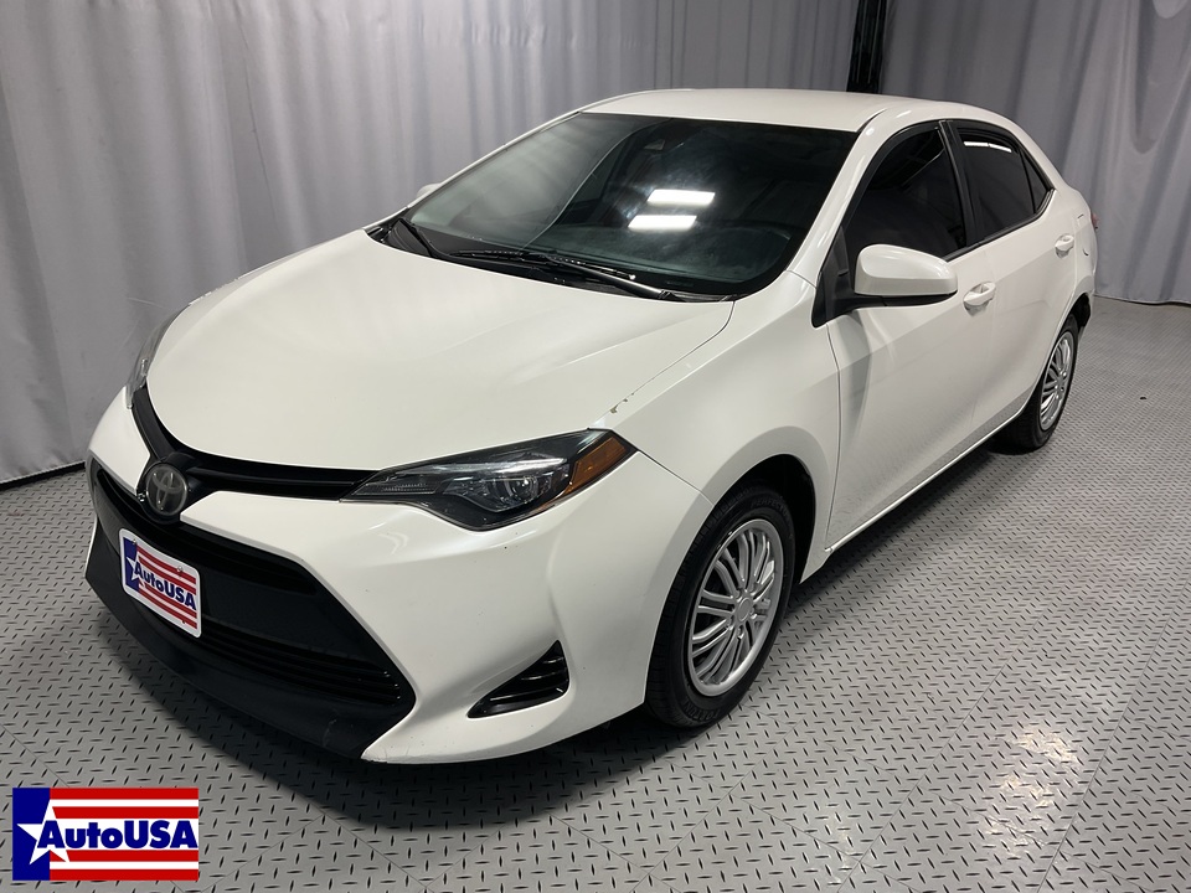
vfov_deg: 48.2
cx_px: 596
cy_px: 446
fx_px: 998
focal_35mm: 29
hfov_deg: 61.7
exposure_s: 1/120
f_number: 1.8
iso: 25
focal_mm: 3
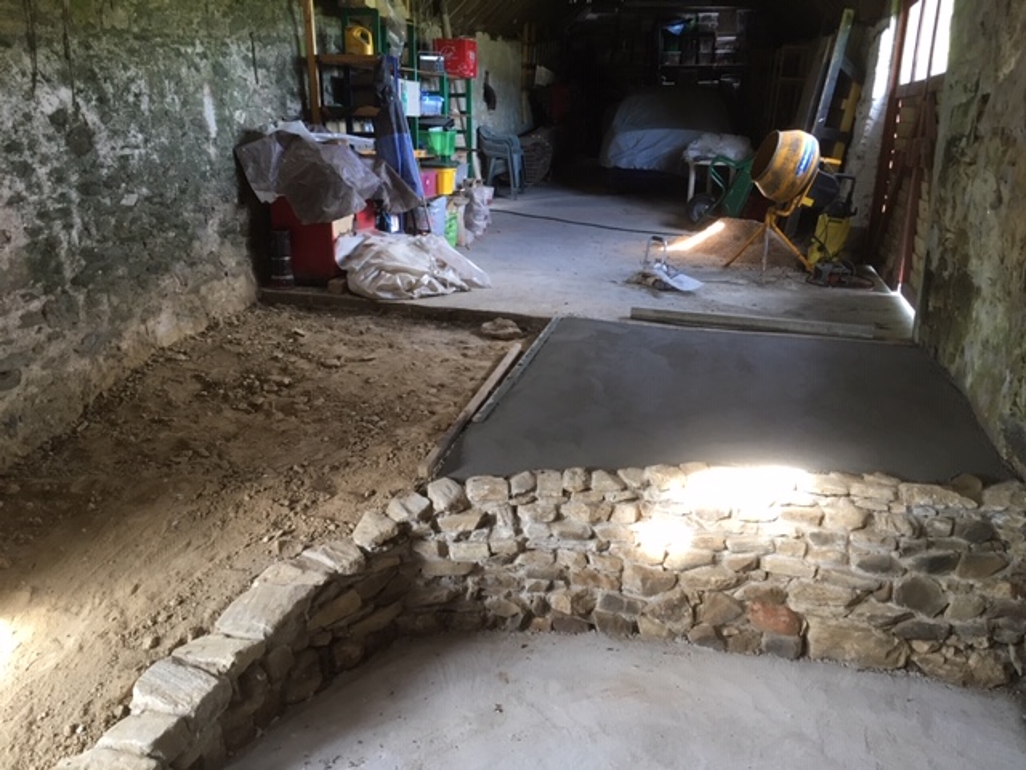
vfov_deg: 48.2
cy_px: 385
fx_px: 860
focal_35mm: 29
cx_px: 513
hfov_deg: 61.7
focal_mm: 4.15
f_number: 2.2
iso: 125
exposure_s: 1/33
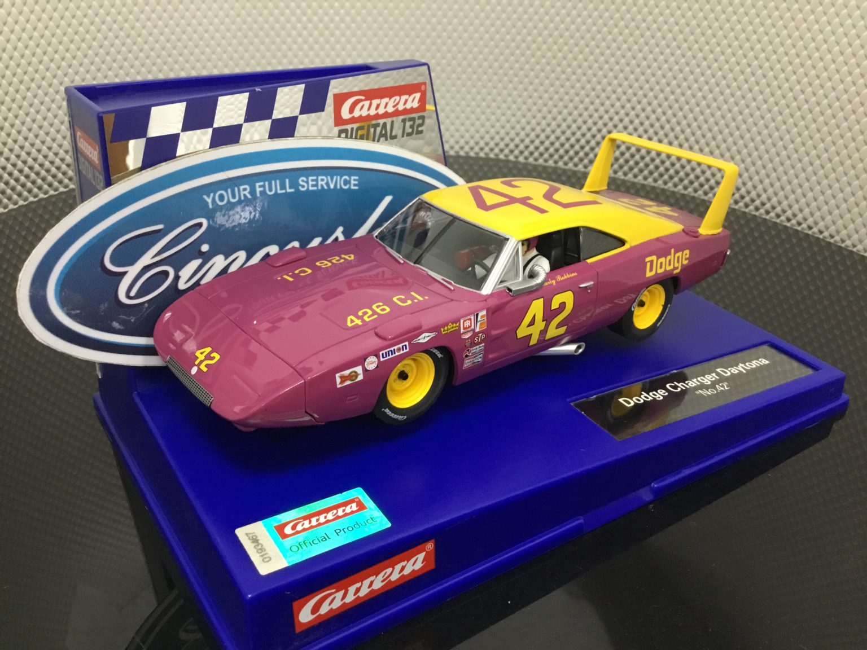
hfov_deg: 58.4
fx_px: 776
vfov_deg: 45.4
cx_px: 434
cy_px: 325
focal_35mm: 31
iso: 200
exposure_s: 1/20
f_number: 2.4
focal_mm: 3.3
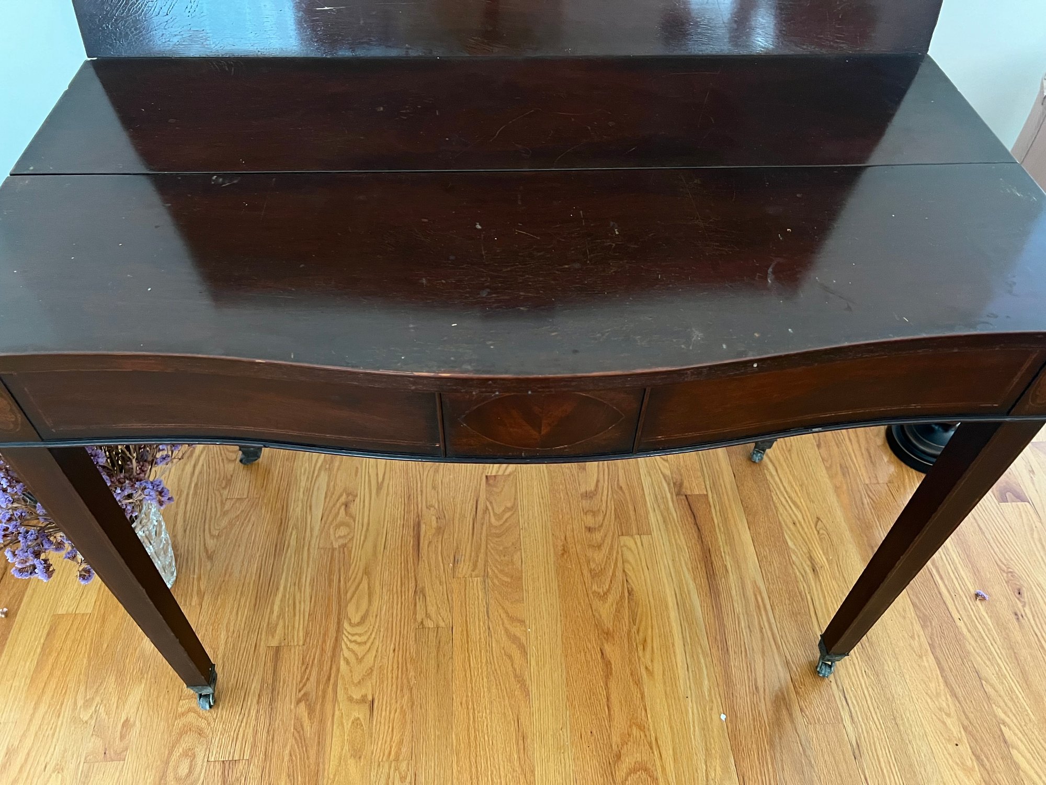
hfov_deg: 67.3
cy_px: 392
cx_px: 523
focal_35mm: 26
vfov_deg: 53.1
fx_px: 786
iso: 500
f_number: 1.5
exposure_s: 1/30
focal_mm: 5.7
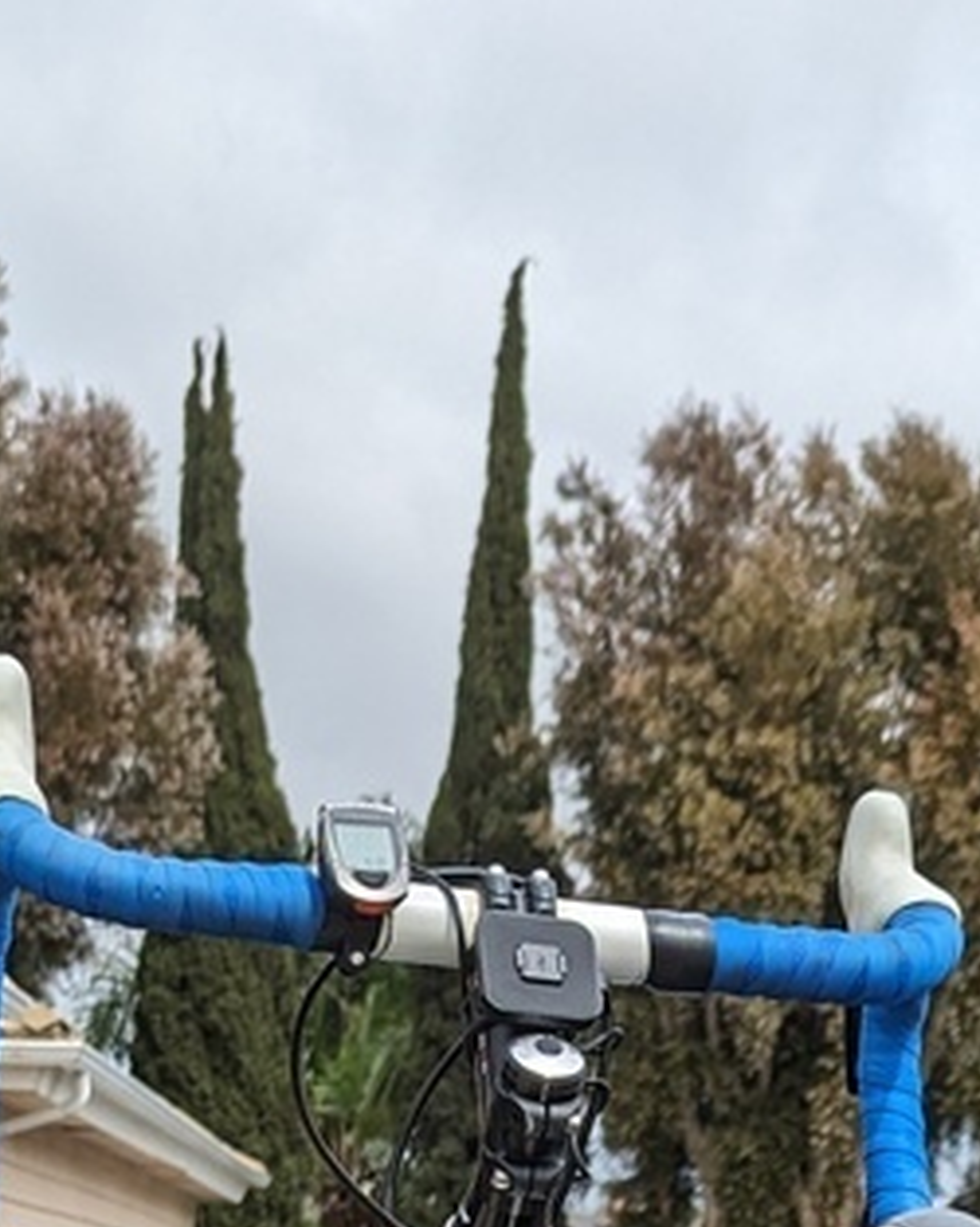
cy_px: 2054
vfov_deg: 18.0
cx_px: 412
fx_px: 3266
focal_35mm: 90
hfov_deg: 17.1
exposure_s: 1/2358
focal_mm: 6.81
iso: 43
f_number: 1.85
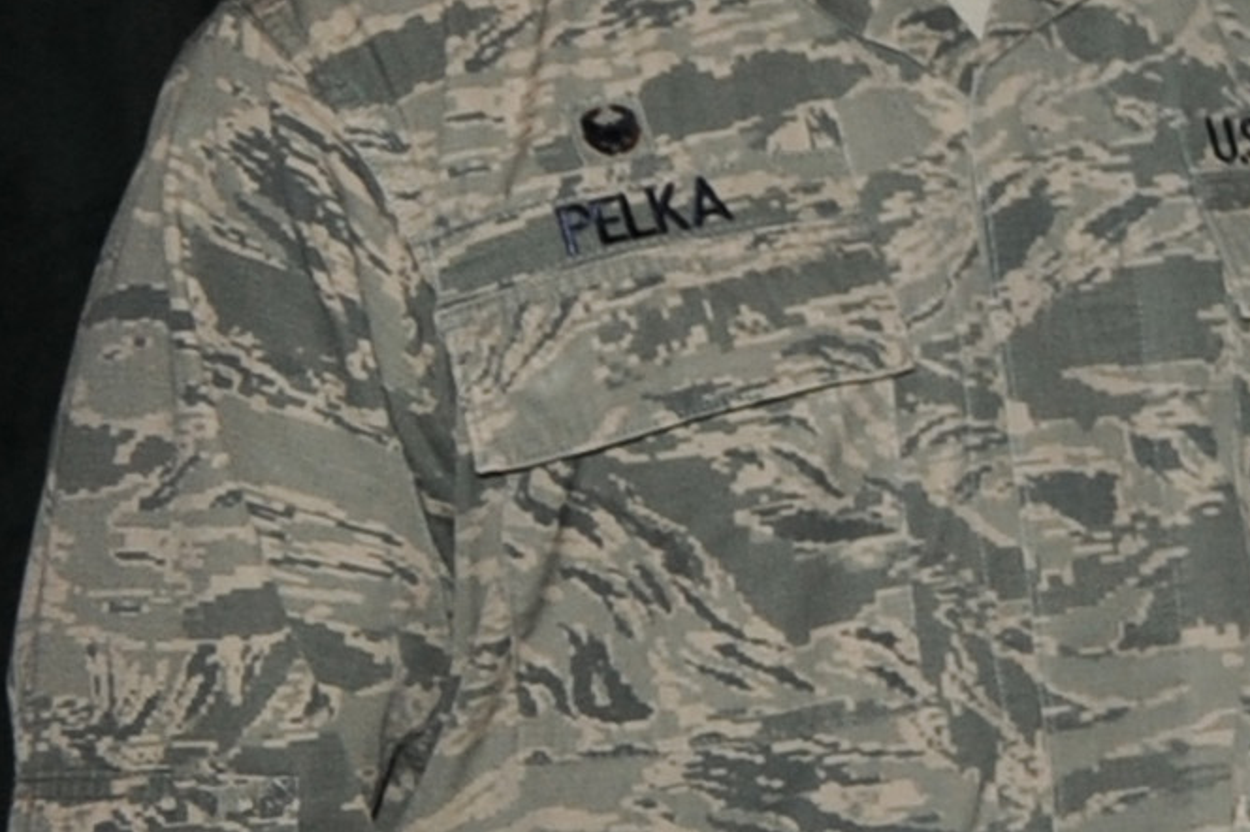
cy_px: 245
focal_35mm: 173
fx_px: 6004
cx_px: 3989
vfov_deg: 7.9
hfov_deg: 9.1
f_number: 5
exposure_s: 1/125
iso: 640
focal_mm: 27
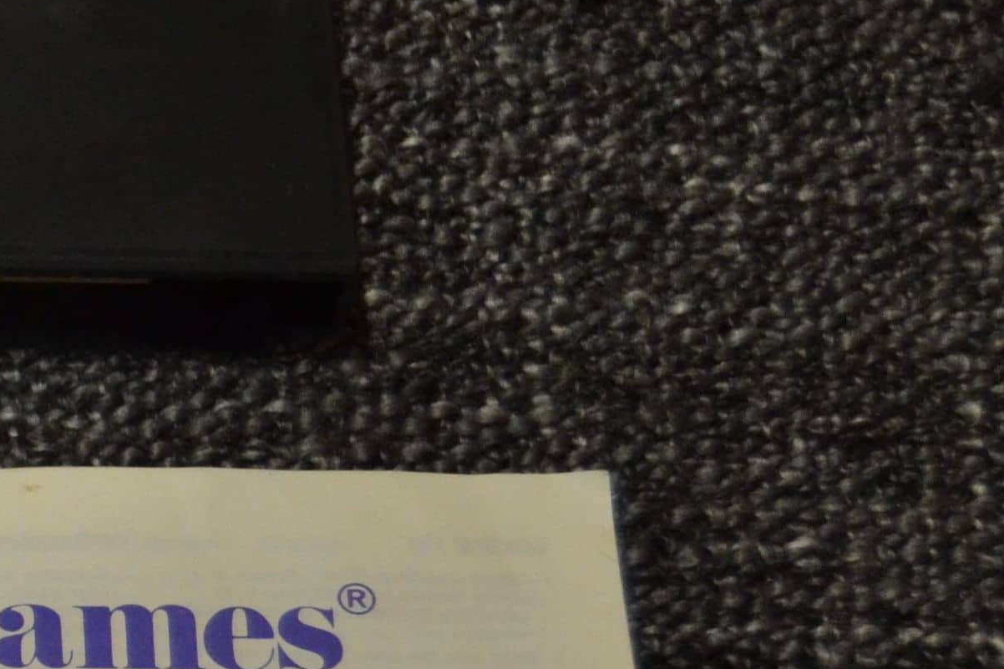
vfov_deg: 7.5
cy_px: 497
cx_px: -750
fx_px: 5130
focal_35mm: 184
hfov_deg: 10.6
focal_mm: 32
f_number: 4.5
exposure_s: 1/60
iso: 1250
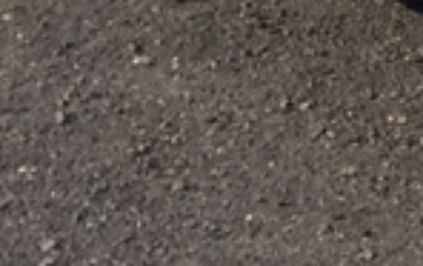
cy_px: -535
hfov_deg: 8.3
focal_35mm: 212
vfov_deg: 5.8
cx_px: 1286
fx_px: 2448
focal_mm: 4.15
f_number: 2.2
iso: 32
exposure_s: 1/2475
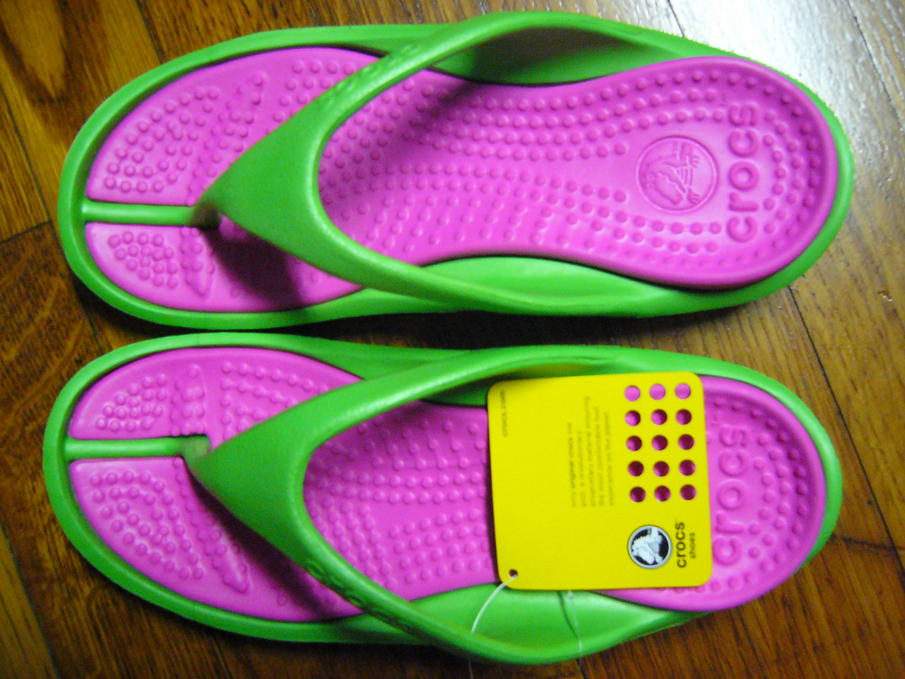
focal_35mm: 35
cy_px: 340
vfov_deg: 40.7
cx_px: 452
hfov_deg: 52.6
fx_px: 915
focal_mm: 5.8
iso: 400
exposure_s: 1/15
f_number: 2.8
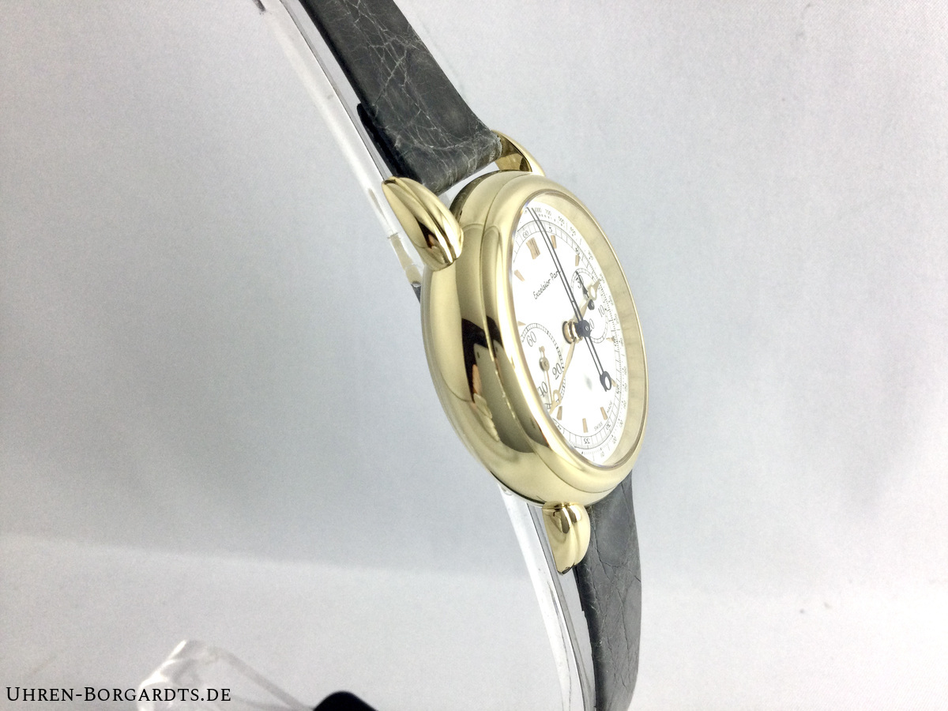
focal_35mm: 31
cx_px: 474
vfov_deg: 45.4
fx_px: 849
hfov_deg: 58.4
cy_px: 356
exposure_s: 1/100
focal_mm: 3.3
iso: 40
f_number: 2.4
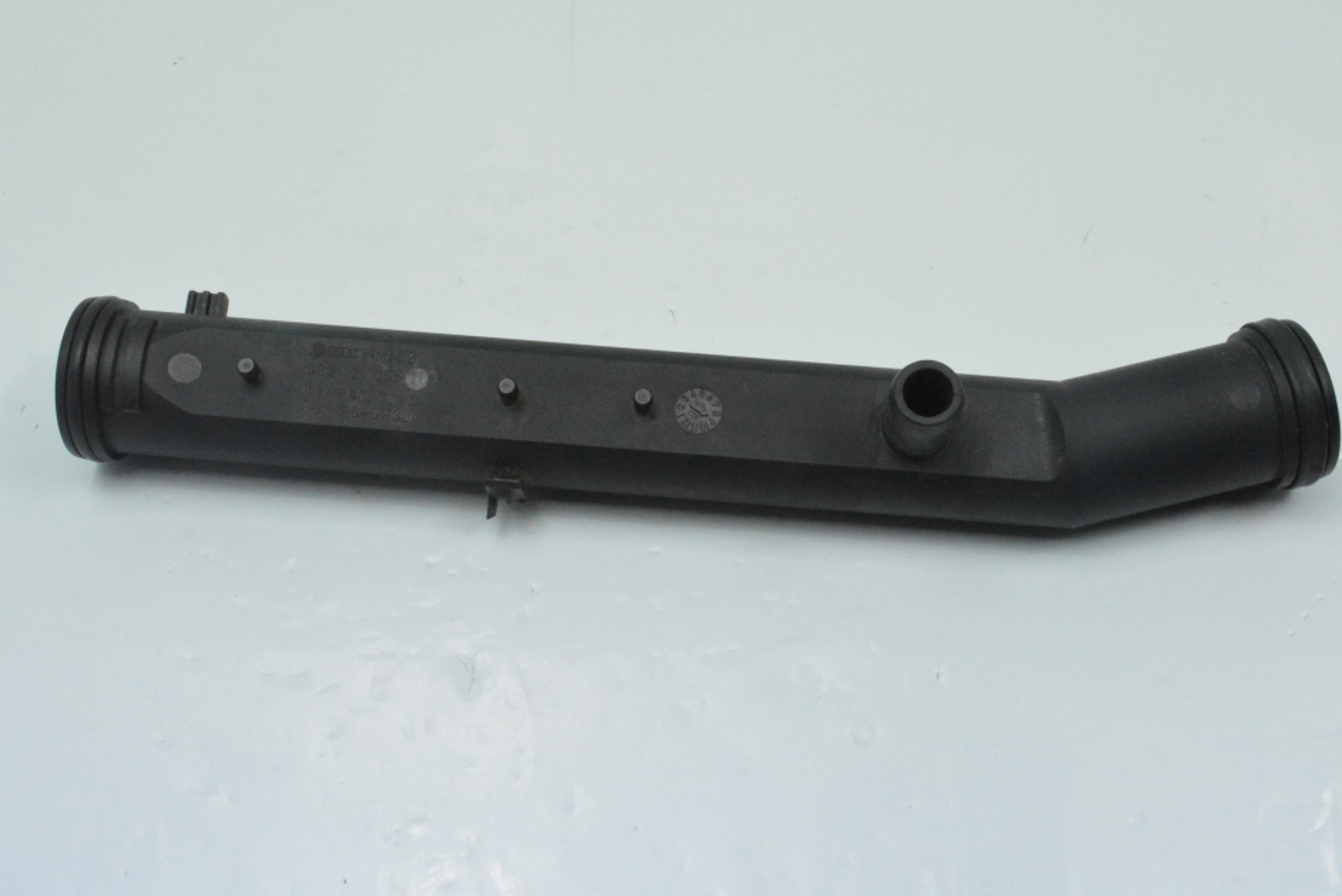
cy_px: 422
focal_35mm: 51
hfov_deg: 39.2
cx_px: 709
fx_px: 1885
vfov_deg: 26.7
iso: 6400
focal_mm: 31
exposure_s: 1/250
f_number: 29
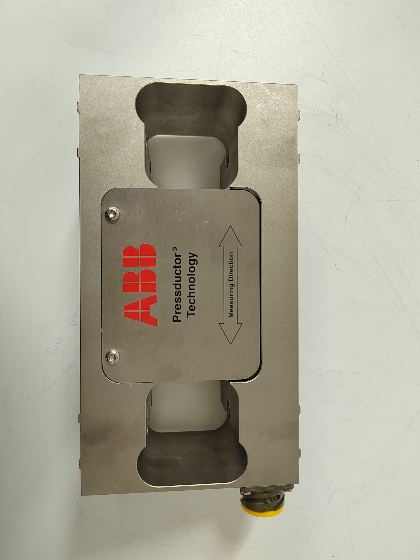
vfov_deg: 73.9
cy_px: 280
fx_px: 372
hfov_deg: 58.9
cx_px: 210
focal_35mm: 23
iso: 1484
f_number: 1.9
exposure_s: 1/50
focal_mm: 5.52
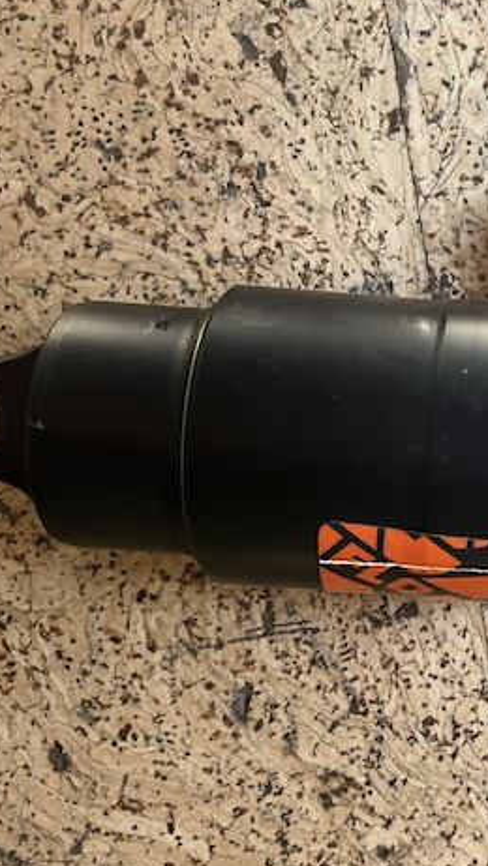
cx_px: 587
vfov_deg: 42.1
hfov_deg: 22.5
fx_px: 1127
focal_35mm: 49
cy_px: 448
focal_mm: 5.1
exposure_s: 1/103
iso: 125
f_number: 1.6
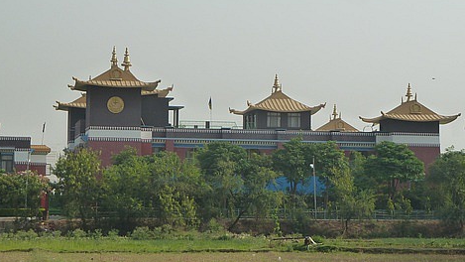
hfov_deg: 18.6
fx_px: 1418
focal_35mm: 115
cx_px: 262
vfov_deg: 10.5
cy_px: 130
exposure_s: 1/500
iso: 125
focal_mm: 14.7
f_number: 5.6
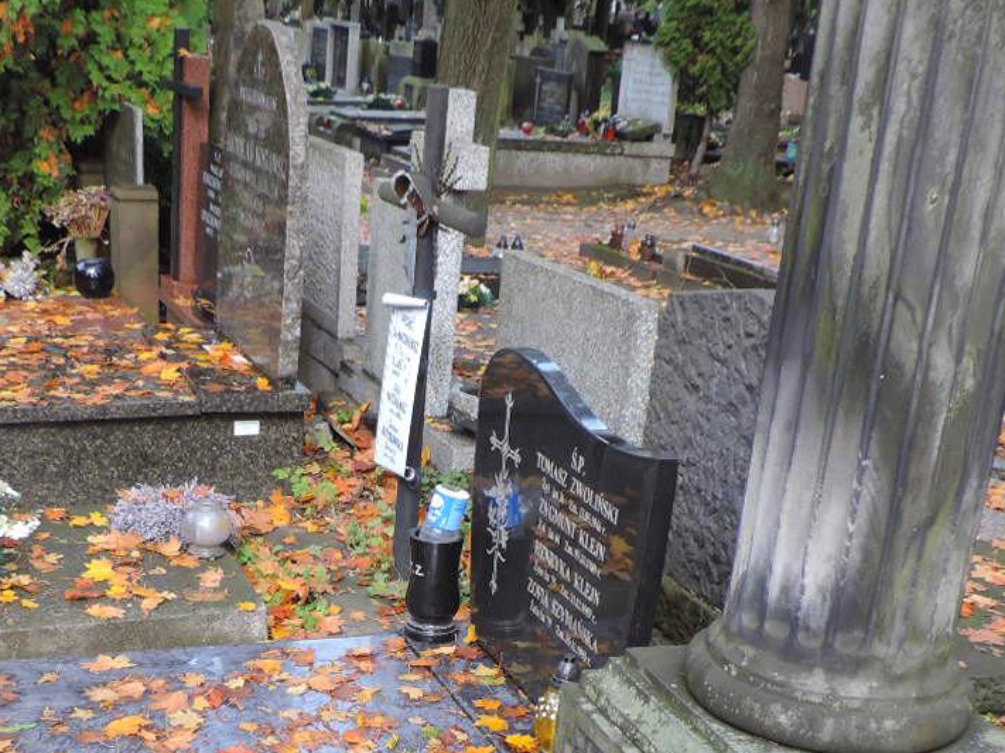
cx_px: 416
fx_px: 1568
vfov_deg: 26.2
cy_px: 660
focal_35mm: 54
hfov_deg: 35.5
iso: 80
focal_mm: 4.3
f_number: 3
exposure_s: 1/100
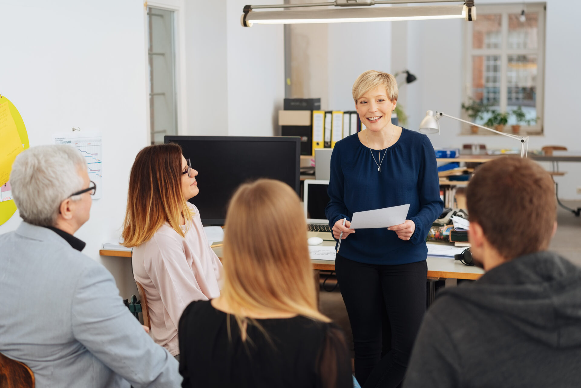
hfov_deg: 36.2
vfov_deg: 24.6
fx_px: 888
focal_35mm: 55
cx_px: 290
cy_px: 194
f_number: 2.5
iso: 160
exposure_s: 1/160
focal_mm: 55
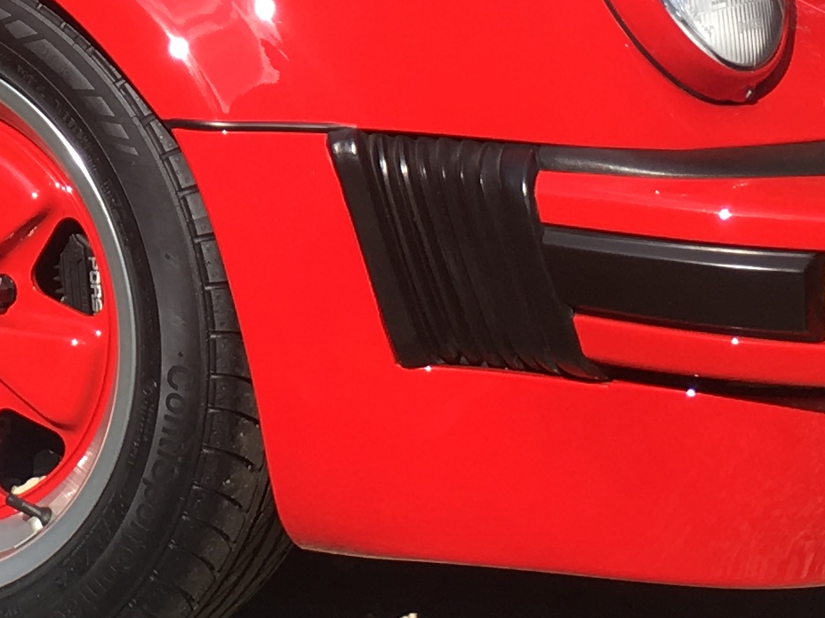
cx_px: -129
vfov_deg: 11.4
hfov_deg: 15.2
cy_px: -216
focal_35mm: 126
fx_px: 3003
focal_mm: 4.15
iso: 25
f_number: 2.2
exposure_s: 1/836
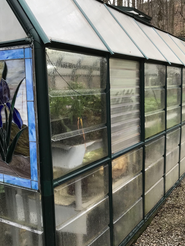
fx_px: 278
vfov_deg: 47.8
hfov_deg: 36.7
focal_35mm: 39
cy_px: 129
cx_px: 108
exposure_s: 1/225
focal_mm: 3.99
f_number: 1.8
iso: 20
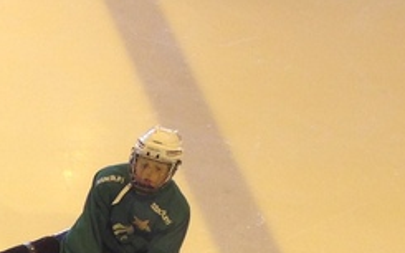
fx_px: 1887
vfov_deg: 7.2
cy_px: 632
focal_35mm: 171
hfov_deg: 11.6
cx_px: -258
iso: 50
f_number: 2.4
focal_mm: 4.12
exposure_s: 1/33
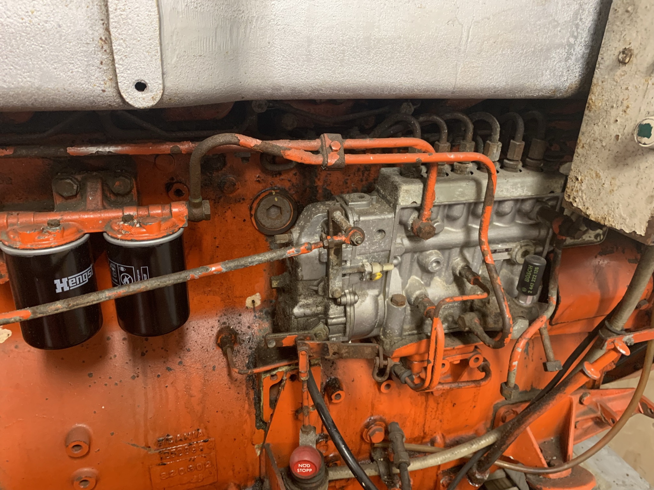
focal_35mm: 26
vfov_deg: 53.1
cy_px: 245
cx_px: 327
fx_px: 491
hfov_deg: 67.3
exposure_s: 1/60
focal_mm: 4.25
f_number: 1.8
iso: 400
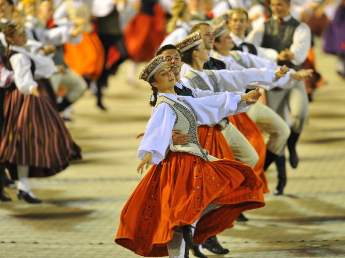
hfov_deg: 4.6
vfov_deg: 3.4
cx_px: 193
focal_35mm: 435
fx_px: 4334
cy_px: 129
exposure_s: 1/320
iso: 1600
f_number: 3.2
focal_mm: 400
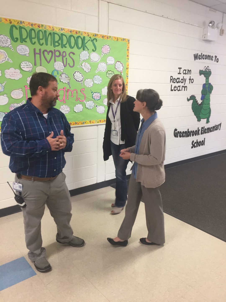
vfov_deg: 61.7
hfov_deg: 48.2
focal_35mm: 29
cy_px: 151
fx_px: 252
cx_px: 113
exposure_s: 1/30
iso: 100
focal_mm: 4.15
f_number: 2.2
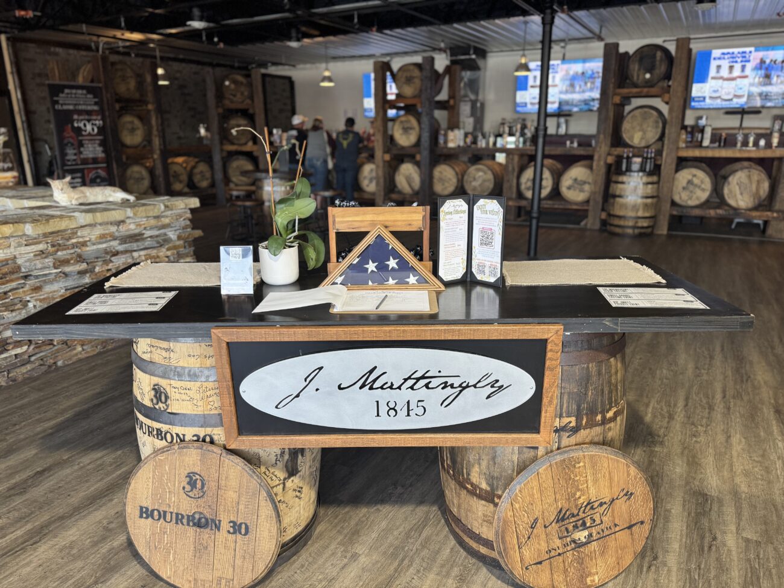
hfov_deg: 71.6
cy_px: 294
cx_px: 392
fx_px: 544
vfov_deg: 56.8
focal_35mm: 24
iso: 200
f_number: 1.78
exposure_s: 1/120
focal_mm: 6.76
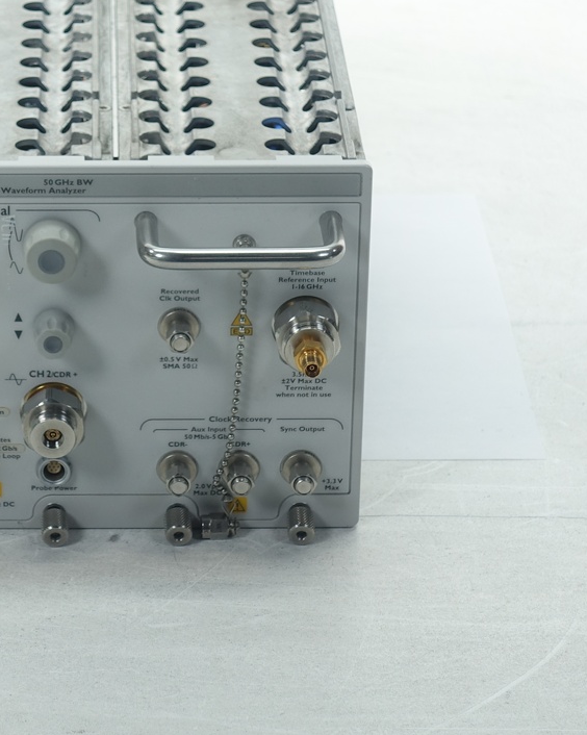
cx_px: 116
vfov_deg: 12.9
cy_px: 204
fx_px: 3239
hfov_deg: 10.3
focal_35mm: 149
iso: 125
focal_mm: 25.7
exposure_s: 1/80
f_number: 4
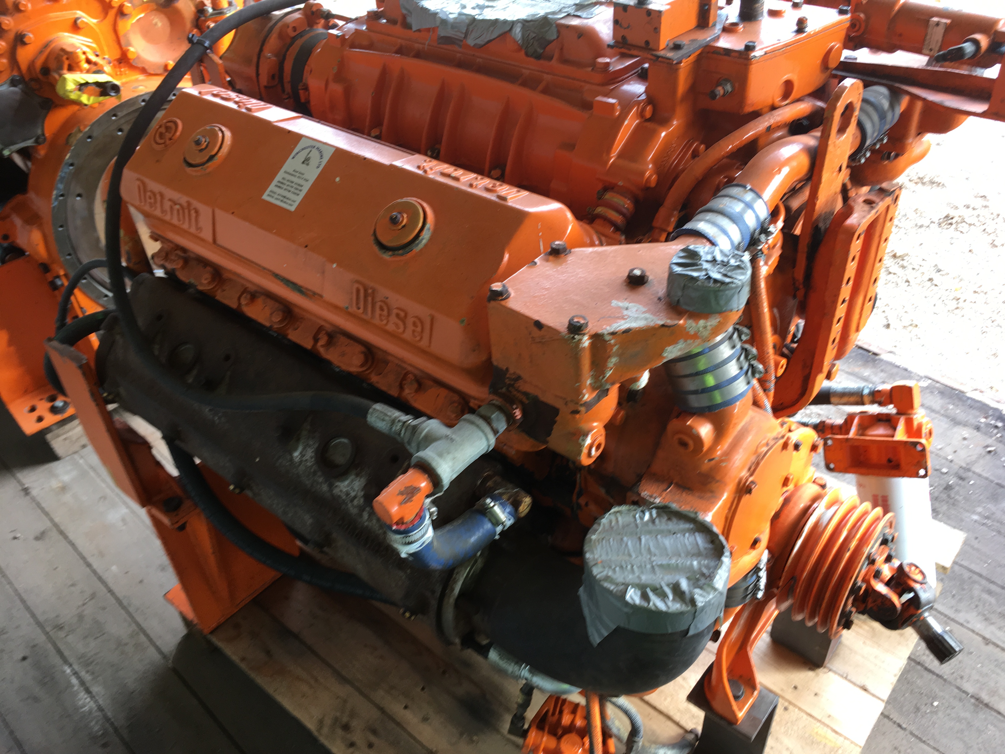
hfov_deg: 61.7
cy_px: 377
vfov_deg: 48.2
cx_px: 502
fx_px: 842
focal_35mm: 29
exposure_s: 1/50
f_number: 2.2
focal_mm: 4.15
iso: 32
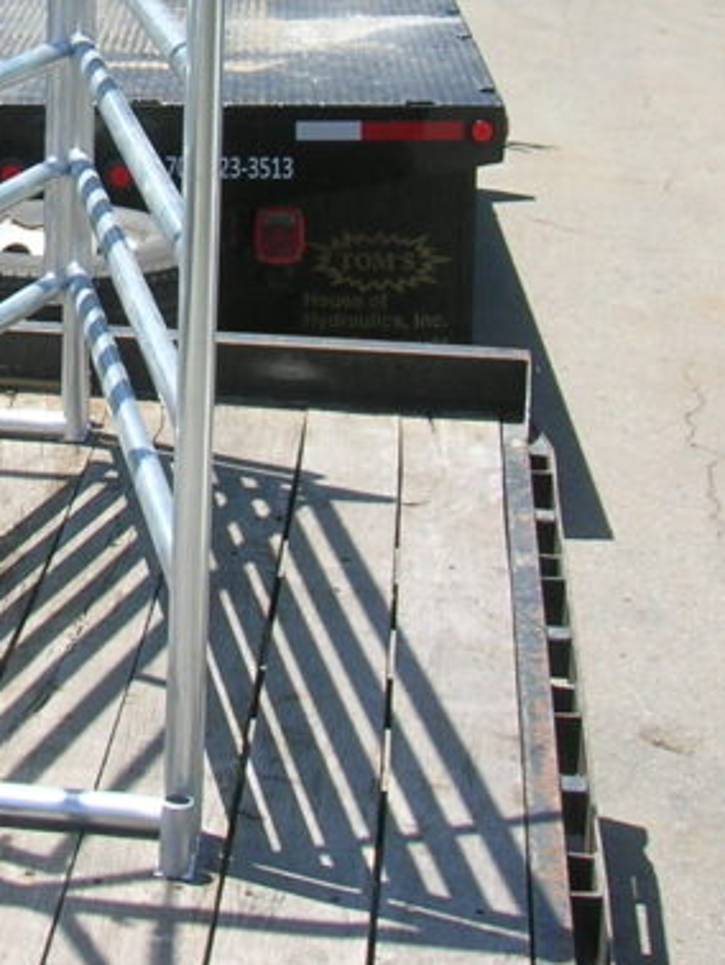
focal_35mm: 92
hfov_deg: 15.7
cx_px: -59
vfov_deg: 20.8
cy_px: 56
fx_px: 2566
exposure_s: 1/272
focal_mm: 5.7
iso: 50
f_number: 4.9
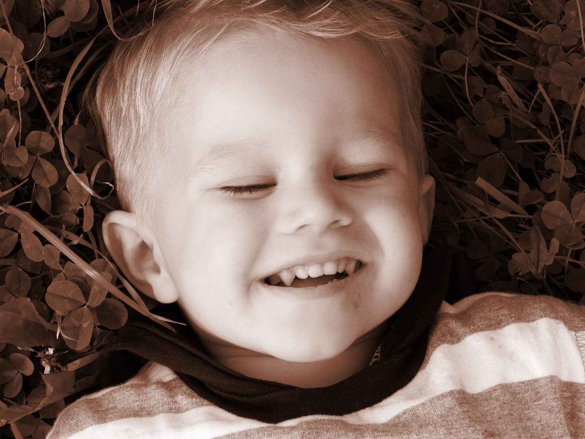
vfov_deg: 11.0
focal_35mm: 135
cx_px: 292
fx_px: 2281
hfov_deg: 14.6
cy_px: 220
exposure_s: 1/250
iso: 100
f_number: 5.6
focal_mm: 22.1
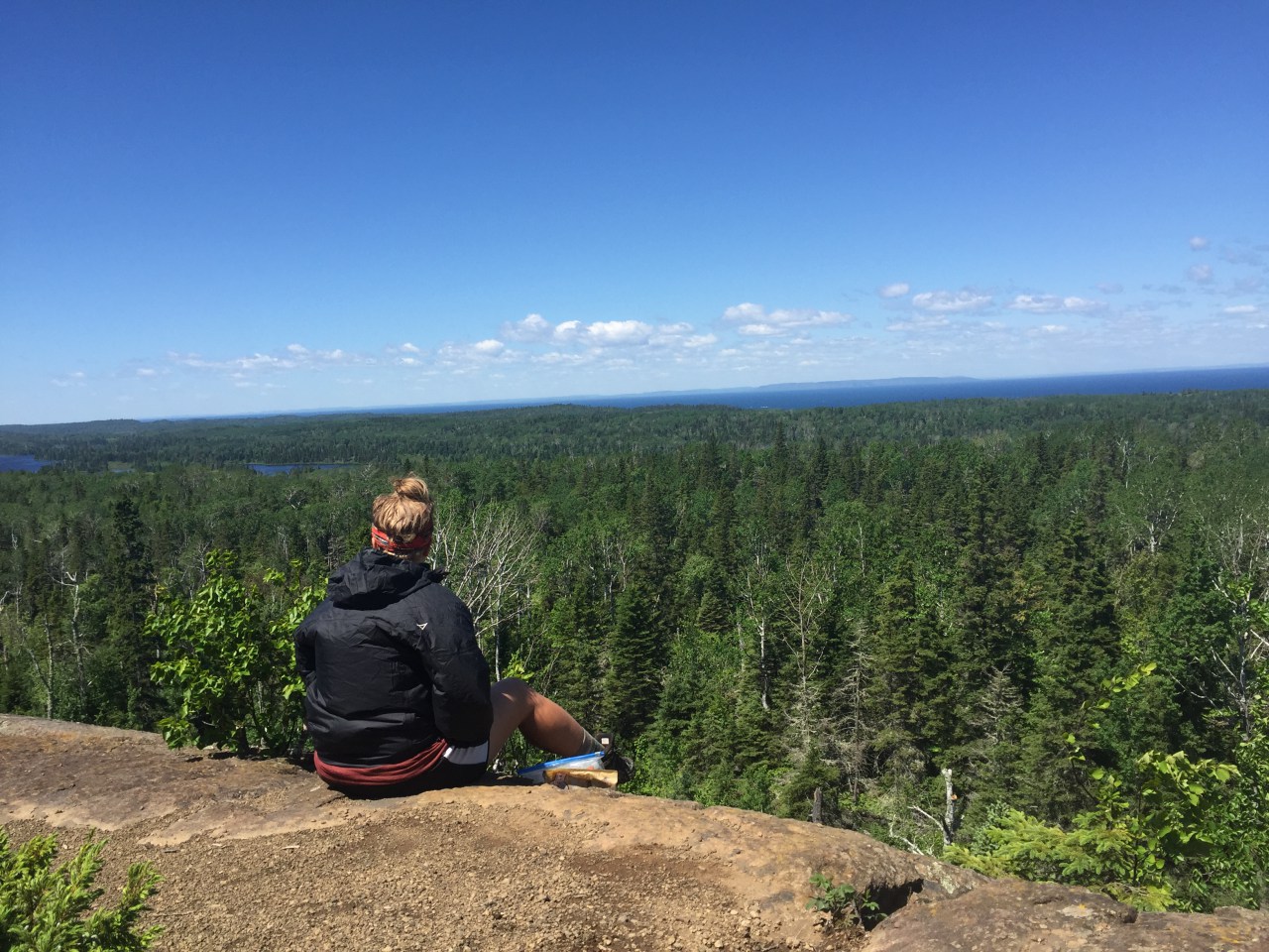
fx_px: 1063
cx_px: 634
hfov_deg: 61.7
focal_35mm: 29
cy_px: 476
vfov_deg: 48.2
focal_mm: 4.15
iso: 32
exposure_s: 1/1799
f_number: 2.2
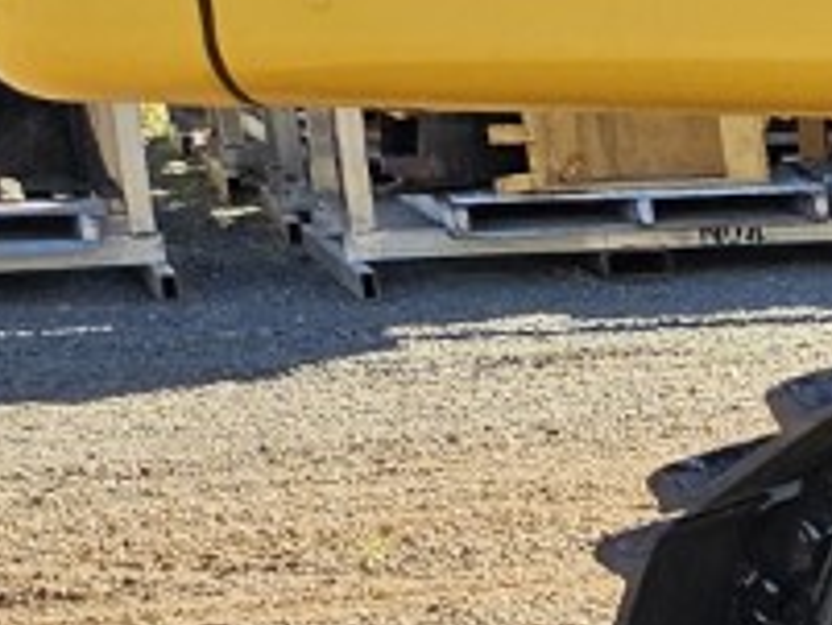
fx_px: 3968
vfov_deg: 8.9
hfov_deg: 8.8
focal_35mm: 165
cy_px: 770
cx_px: 2819
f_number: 1.8
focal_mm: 5.4
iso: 32
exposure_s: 1/507
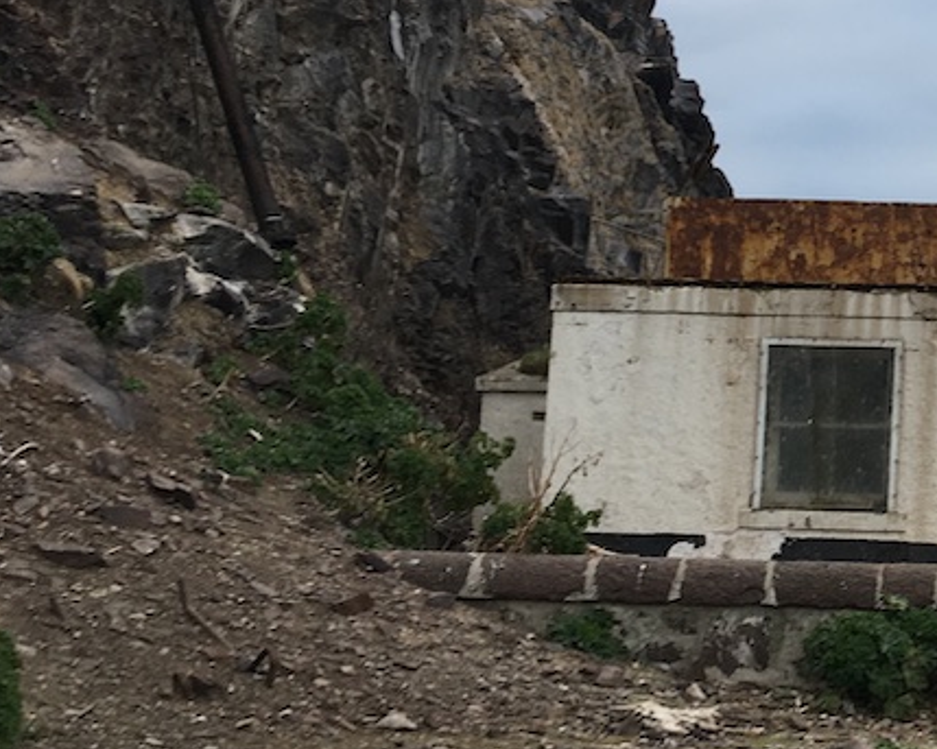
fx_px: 1830
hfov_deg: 26.2
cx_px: 1068
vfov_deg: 23.1
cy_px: 282
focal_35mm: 66
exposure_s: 1/100
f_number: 2.2
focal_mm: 4.15
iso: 32
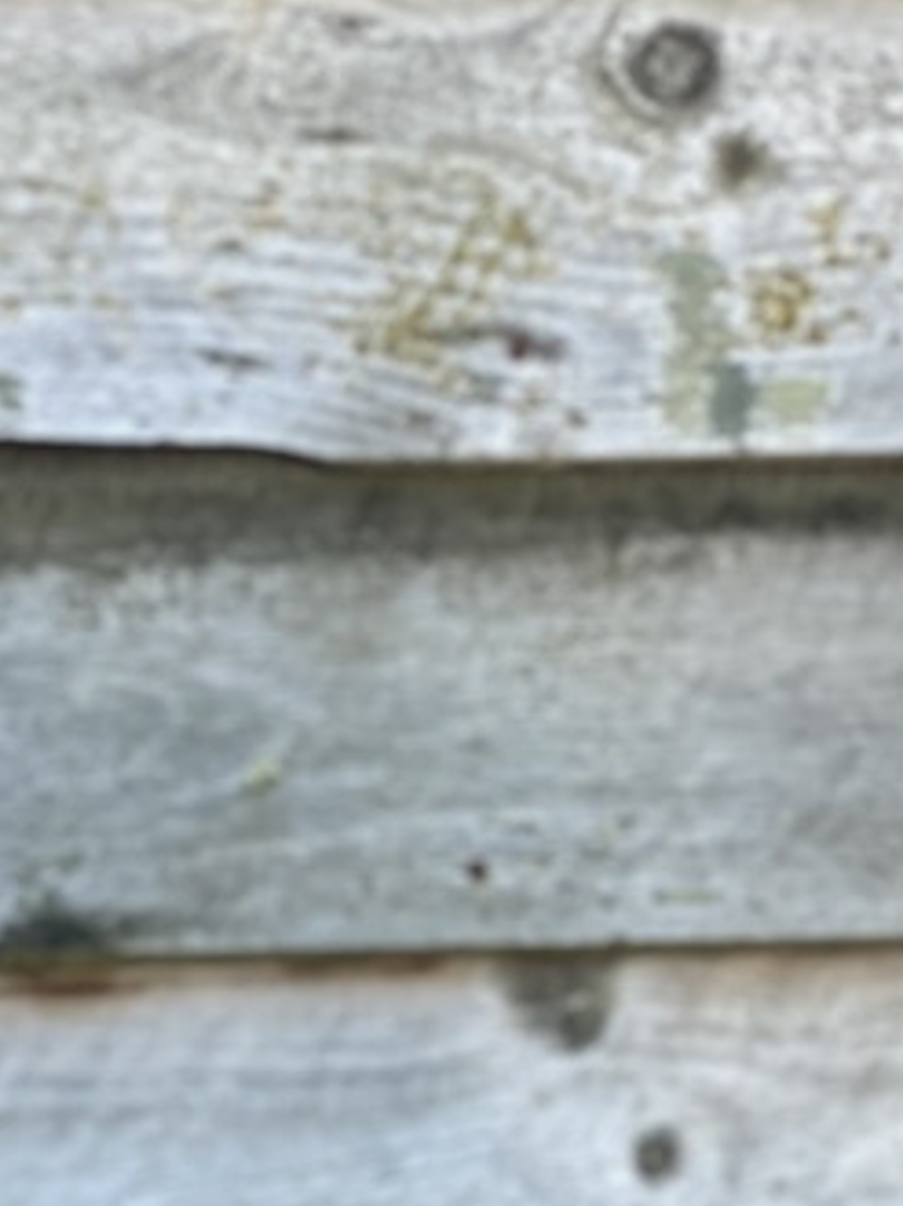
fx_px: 7314
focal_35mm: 210
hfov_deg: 6.9
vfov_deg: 8.9
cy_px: 2364
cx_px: -729
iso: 40
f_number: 2
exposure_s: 1/122
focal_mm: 6
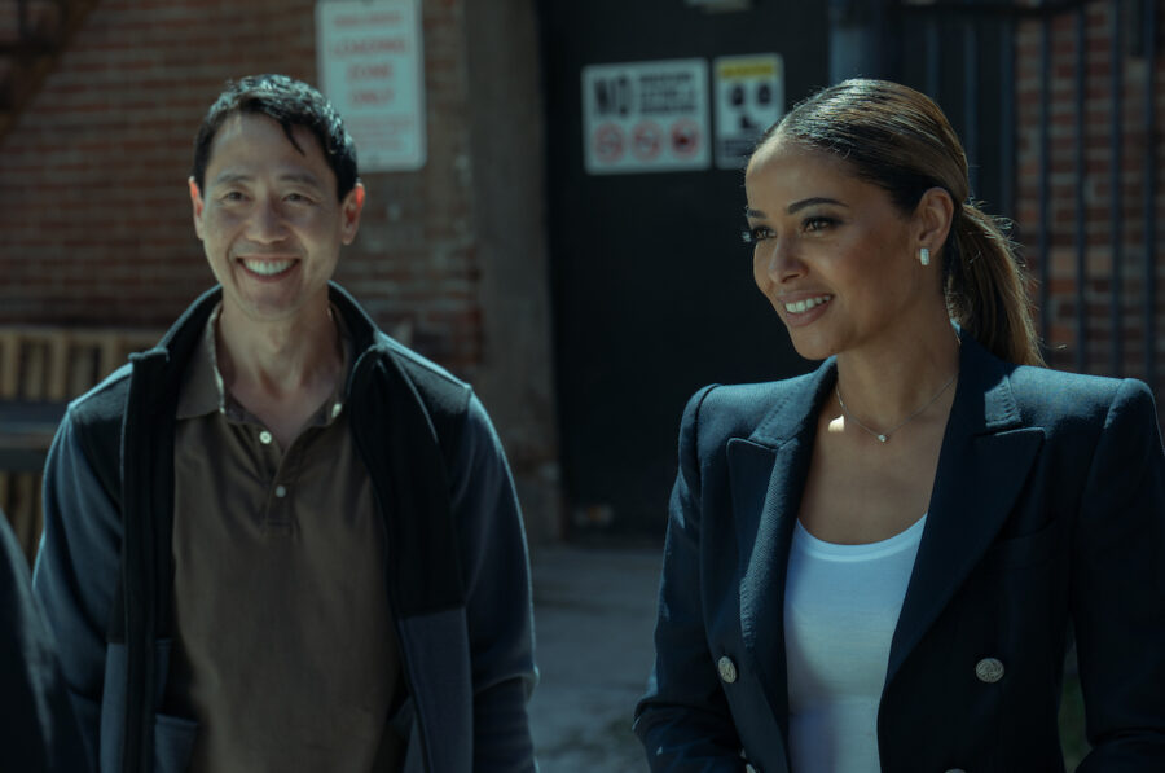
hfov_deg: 19.3
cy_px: 386
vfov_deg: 12.9
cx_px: 582
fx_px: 3425
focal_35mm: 106
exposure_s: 1/400
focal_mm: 106
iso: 400
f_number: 7.1
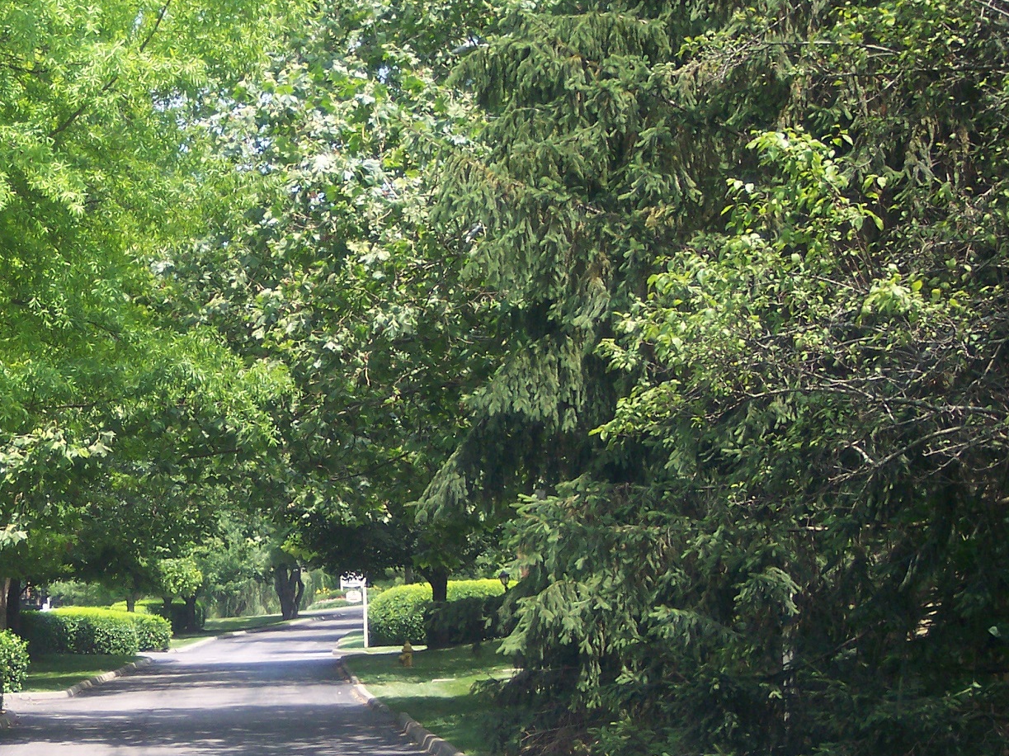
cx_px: 264
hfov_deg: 19.0
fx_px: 3001
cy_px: 409
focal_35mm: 103
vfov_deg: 14.4
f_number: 3.4
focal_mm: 13.3
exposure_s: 1/500
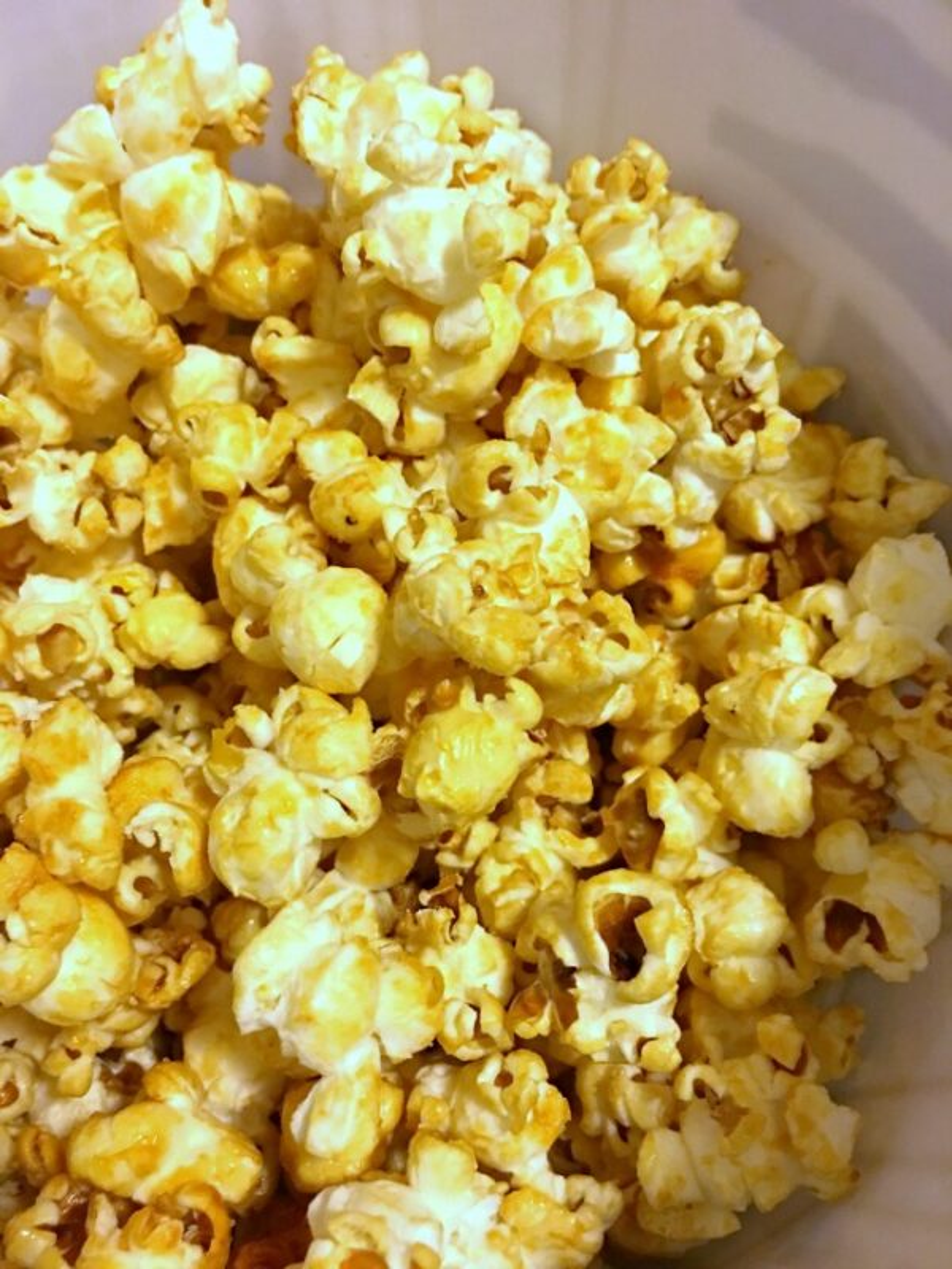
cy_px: 634
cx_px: 476
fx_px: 1063
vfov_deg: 61.7
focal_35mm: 29
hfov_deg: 48.2
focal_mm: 4.15
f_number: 2.2
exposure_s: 1/4
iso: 80
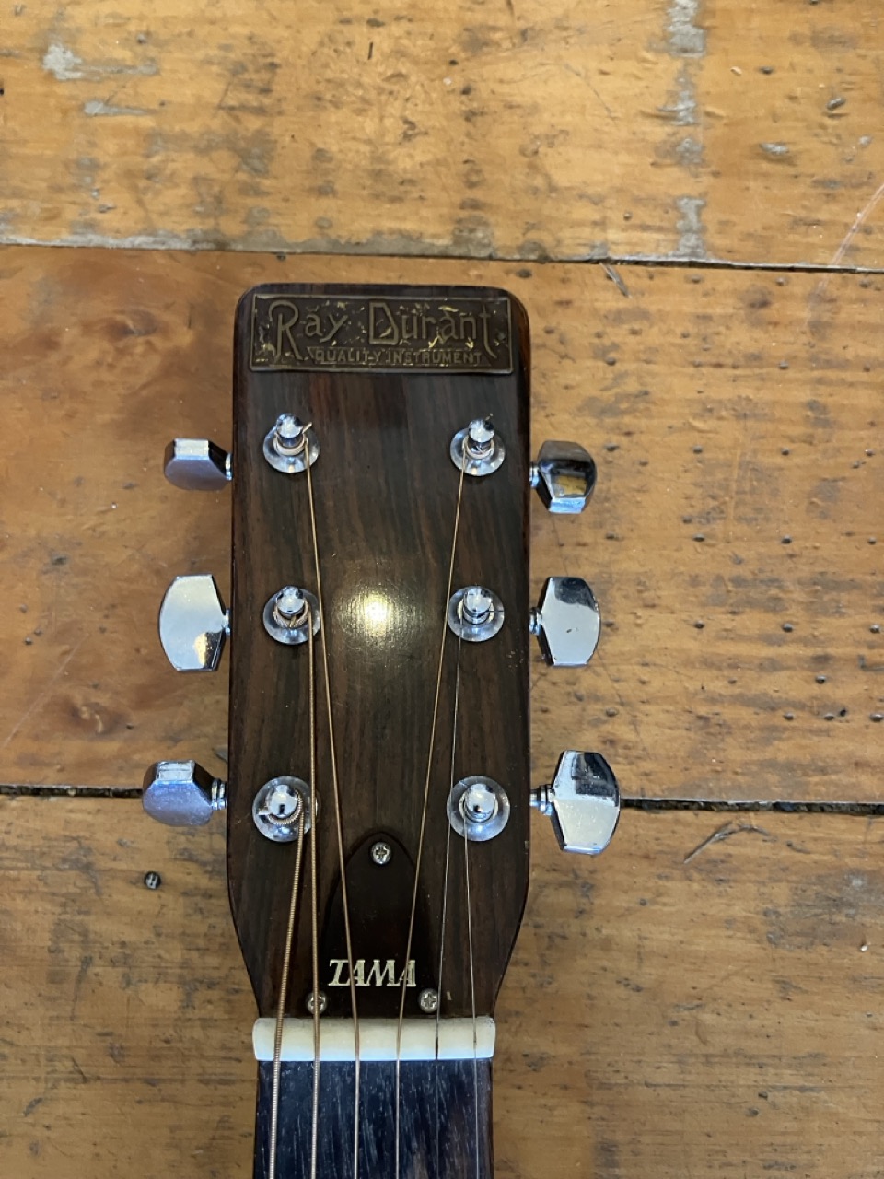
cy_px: 590
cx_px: 442
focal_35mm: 28
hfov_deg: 49.7
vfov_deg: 63.4
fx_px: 953
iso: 400
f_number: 1.8
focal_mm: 3.99
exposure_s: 1/25
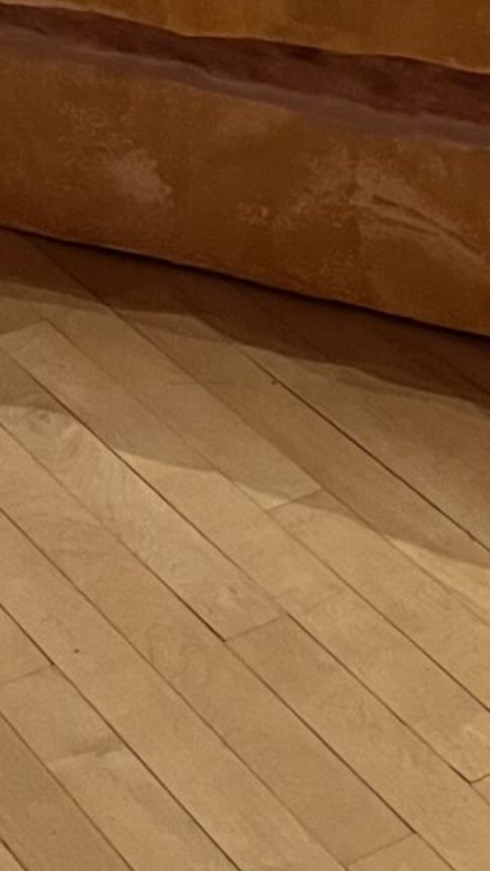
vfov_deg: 16.2
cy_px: -222
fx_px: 2910
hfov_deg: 8.9
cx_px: 1053
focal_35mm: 126
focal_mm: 5.1
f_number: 1.6
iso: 320
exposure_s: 1/60
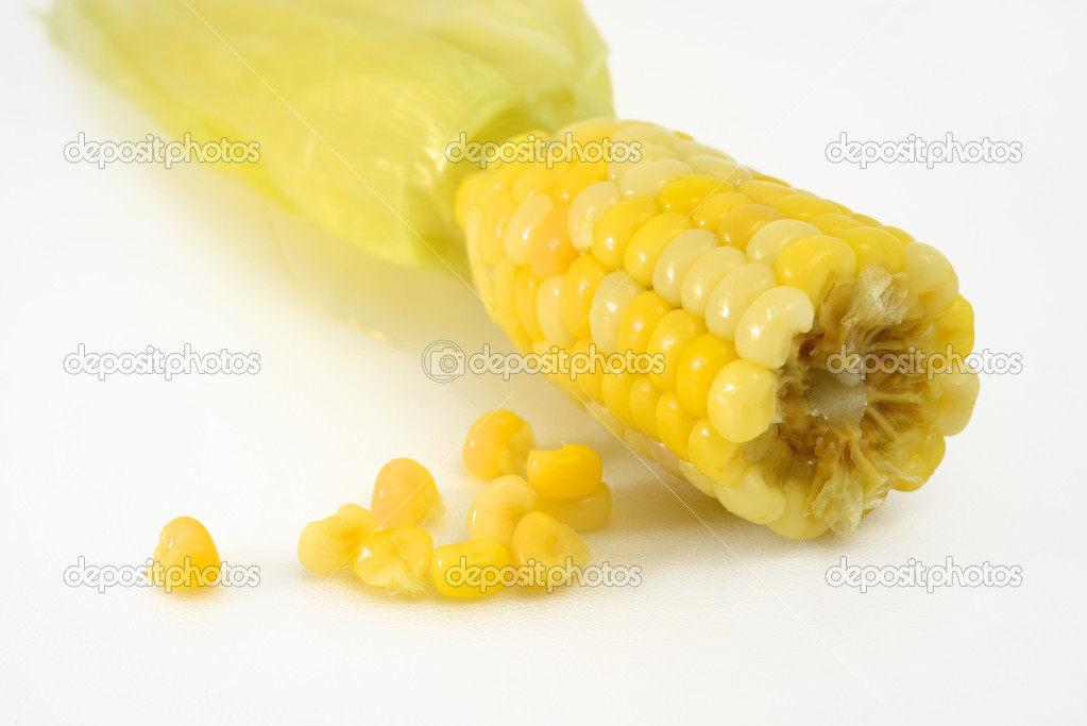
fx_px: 1812
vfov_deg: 22.6
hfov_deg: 33.4
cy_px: 363
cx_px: 544
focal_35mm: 60
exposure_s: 1/125
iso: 50
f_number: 16
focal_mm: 60
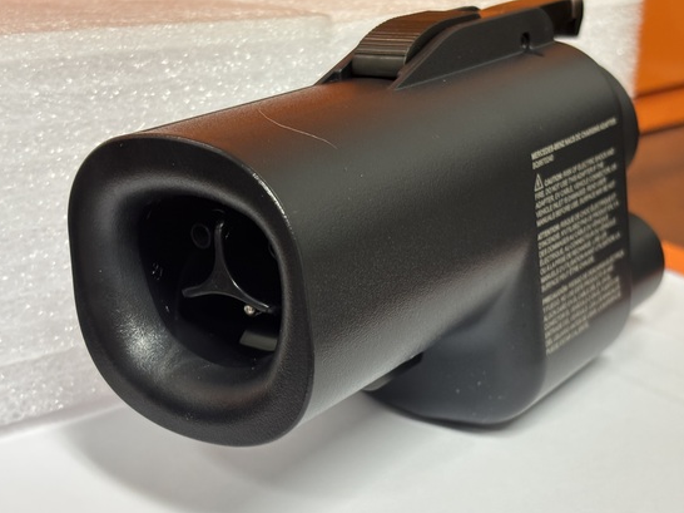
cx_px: 392
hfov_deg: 31.6
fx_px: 1205
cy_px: 260
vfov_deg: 24.0
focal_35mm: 61
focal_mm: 5.96
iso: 100
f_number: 1.6
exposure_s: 1/60
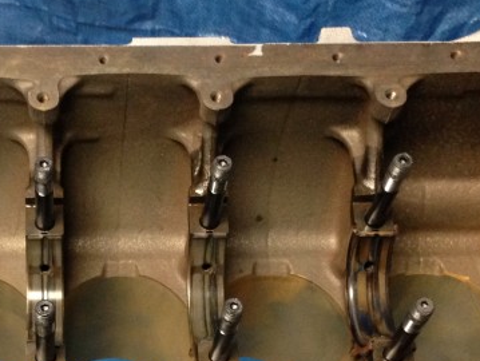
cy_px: 271
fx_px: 1305
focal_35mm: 94
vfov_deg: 15.7
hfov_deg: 20.6
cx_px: 86
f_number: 2.4
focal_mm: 4.12
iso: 250
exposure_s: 1/20
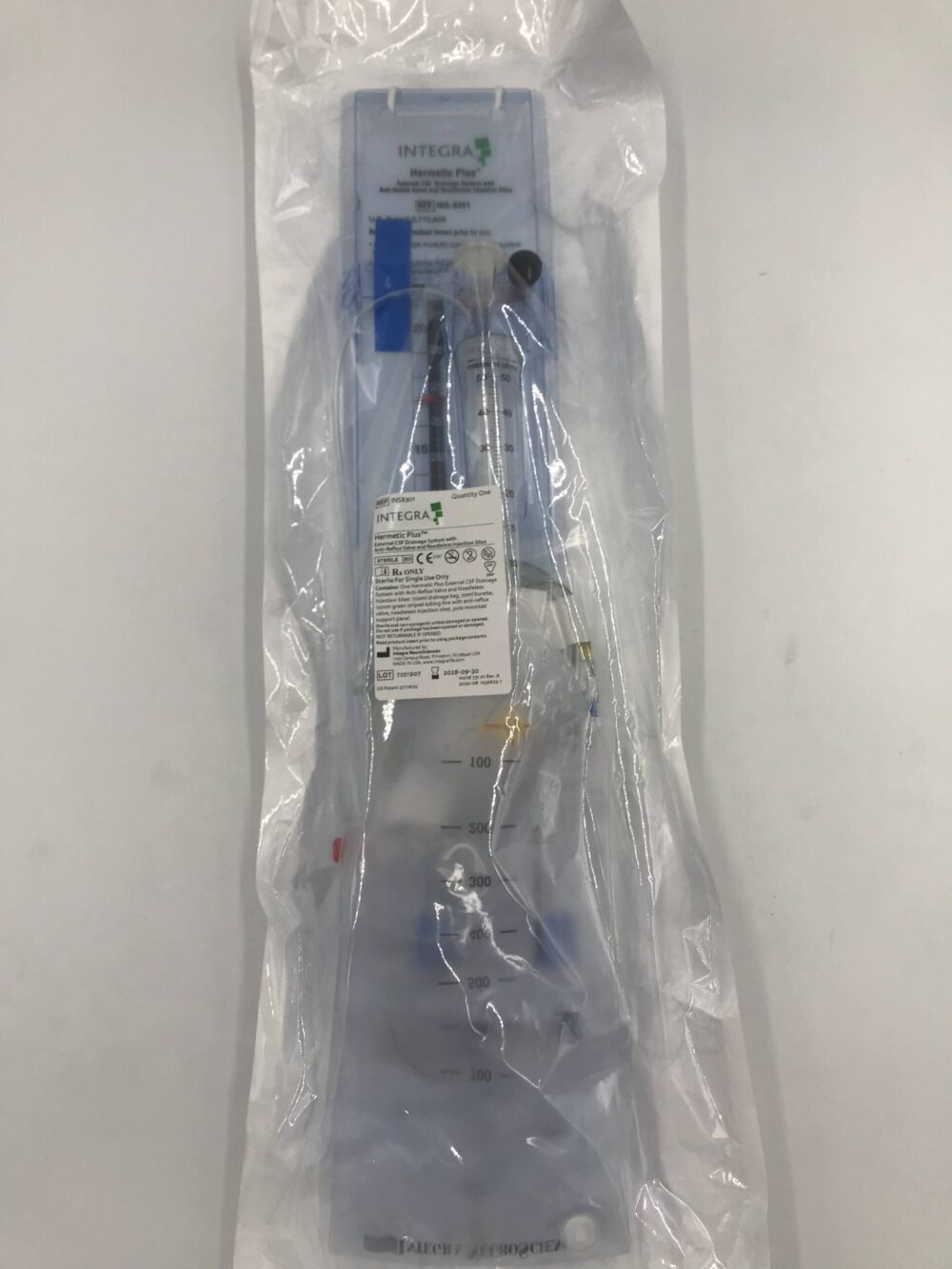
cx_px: 476
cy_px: 634
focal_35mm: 28
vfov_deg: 63.4
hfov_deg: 49.8
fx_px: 1027
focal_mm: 3.99
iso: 20
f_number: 1.8
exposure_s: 1/335
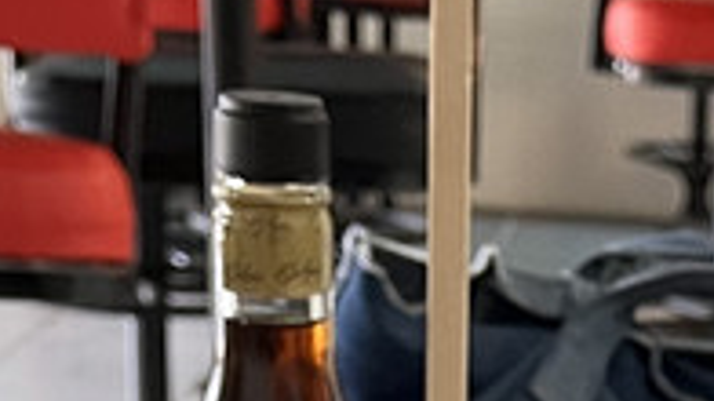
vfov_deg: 6.7
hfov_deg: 13.8
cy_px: 1407
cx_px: 712
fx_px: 2914
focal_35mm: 154
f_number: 1.6
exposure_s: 1/50
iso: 160
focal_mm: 5.1
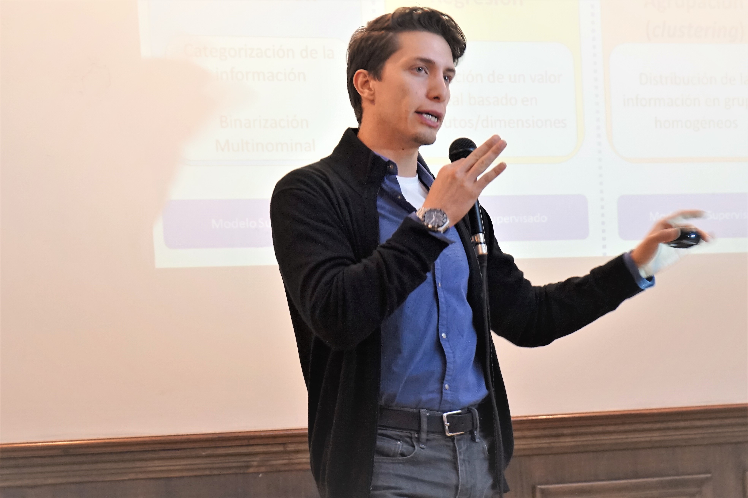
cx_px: 374
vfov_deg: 13.0
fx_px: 2181
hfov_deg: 19.5
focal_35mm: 105
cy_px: 249
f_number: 5.6
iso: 1600
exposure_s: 1/40
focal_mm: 70
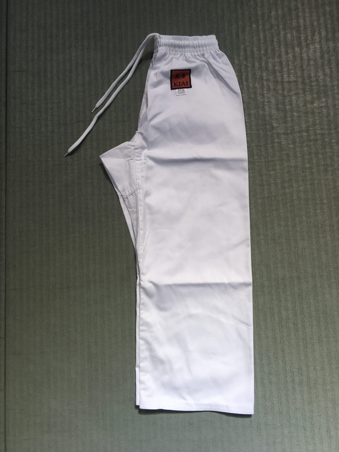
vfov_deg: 61.7
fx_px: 379
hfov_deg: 48.2
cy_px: 226
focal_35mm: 29
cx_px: 170
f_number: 2.2
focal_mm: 4.15
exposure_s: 1/450
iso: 25
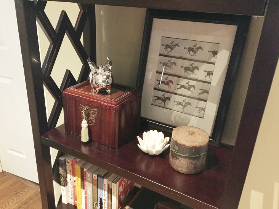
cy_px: 104
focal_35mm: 29
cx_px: 140
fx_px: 234
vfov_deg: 48.2
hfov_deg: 61.7
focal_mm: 4.15
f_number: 2.2
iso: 100
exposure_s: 1/4
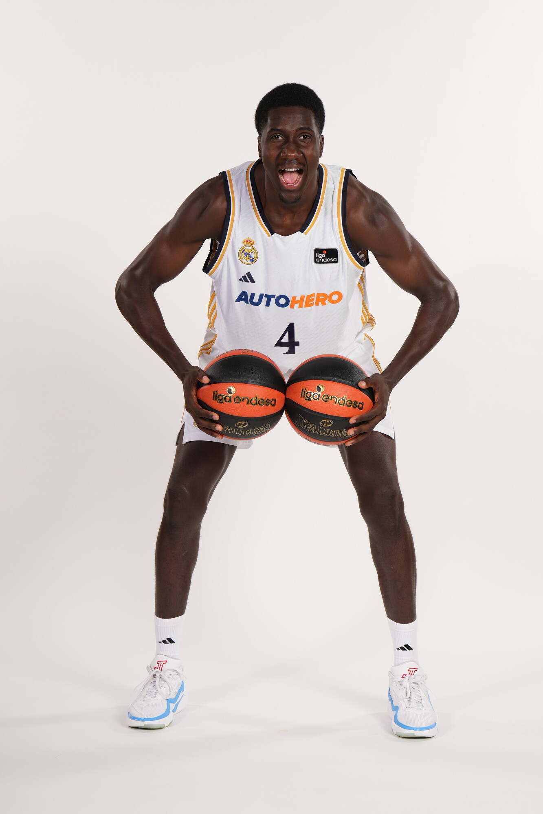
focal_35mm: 99
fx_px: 2240
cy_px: 407
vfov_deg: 20.6
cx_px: 272
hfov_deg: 13.8
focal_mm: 99
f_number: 6.3
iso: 200
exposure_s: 1/400
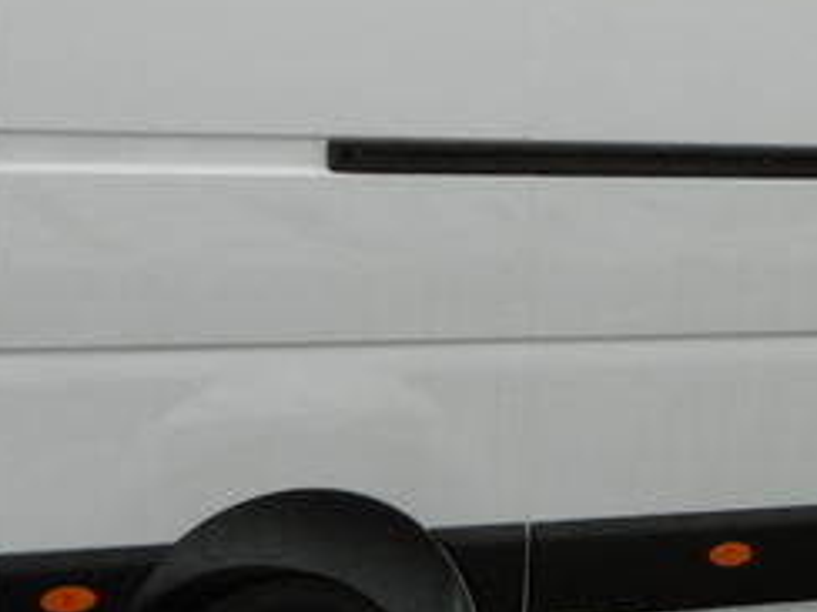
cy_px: 314
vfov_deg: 10.5
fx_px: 3328
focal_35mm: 141
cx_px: 603
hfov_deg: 13.9
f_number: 3.8
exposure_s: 1/400
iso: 100
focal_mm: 7.7
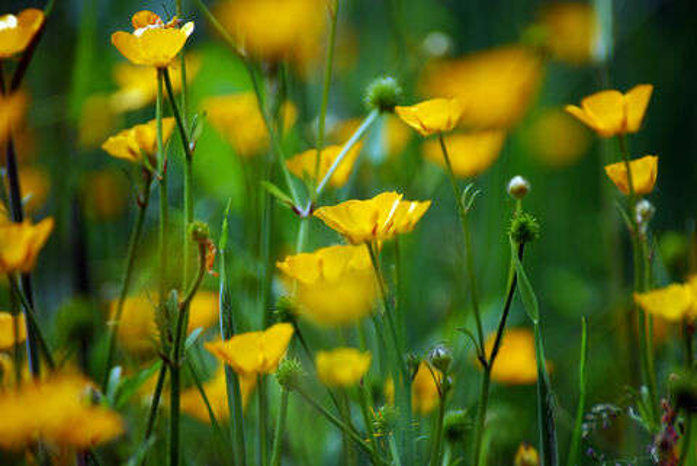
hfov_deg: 4.6
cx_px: 348
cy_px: 233
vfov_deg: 3.1
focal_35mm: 450
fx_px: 8720
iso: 100
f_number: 5.6
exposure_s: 1/125
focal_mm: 300
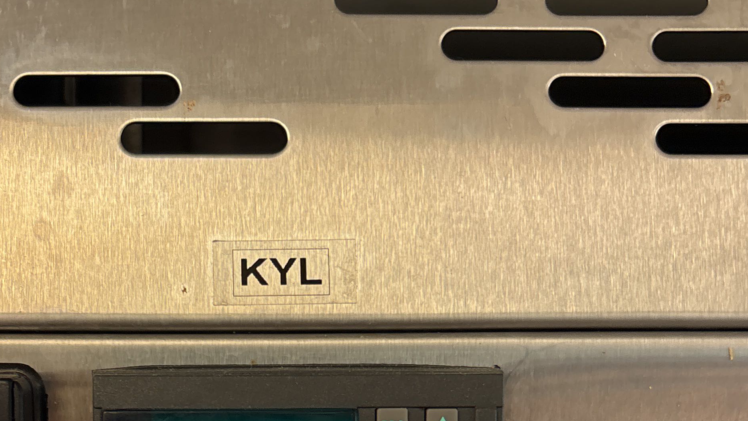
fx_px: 1210
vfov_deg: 18.8
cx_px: 250
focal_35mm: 61
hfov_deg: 34.0
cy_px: 484
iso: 100
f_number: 1.6
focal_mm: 5.96
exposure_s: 1/50
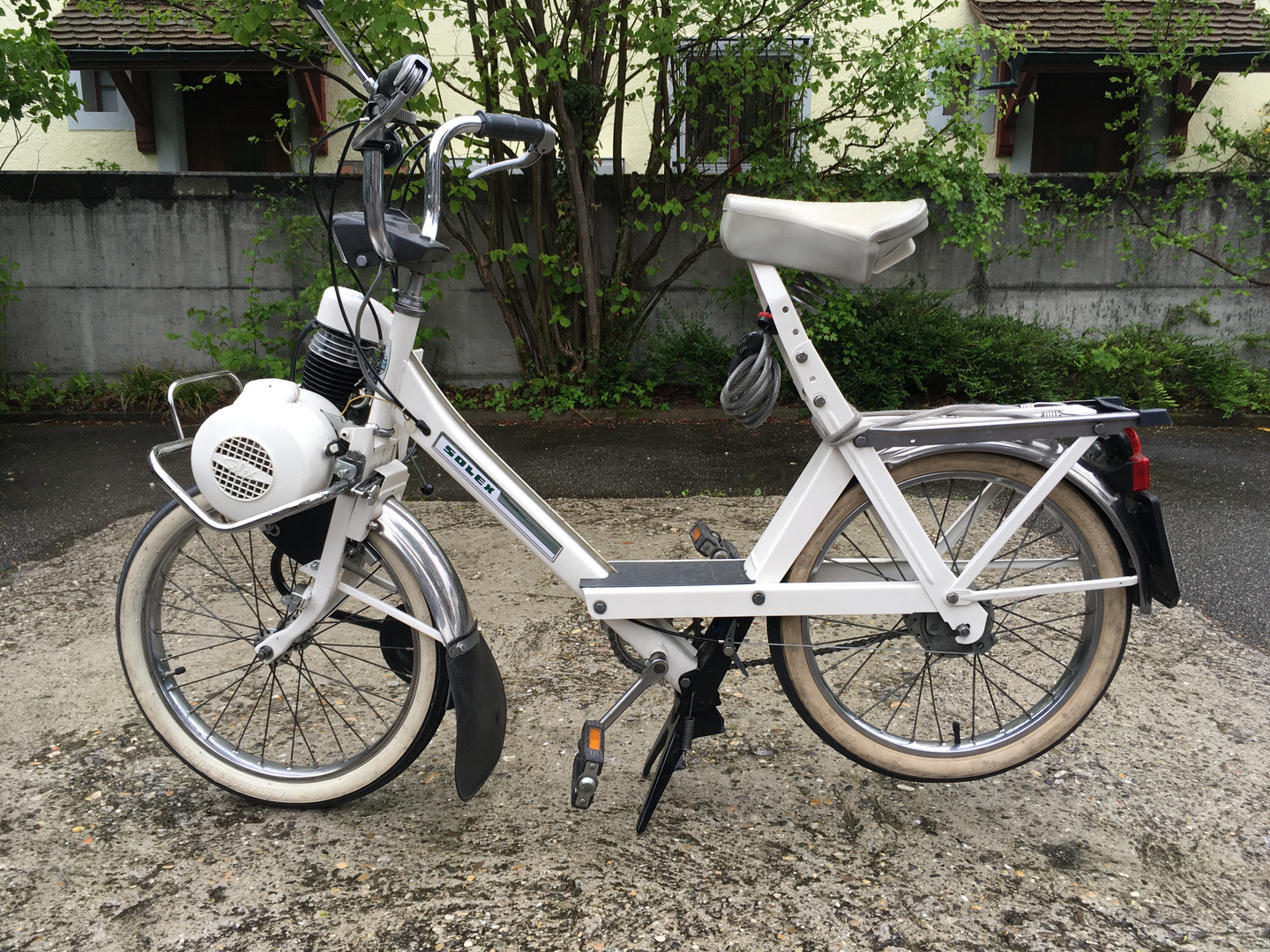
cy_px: 476
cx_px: 635
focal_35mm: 29
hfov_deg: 61.7
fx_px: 1064
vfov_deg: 48.2
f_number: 2.2
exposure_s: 1/100
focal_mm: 4.15
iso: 25
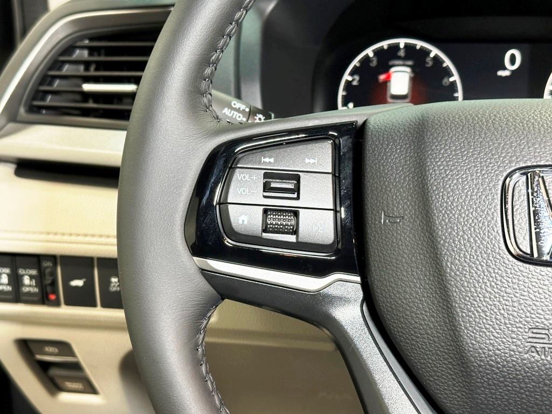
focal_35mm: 48
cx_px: 276
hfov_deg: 39.7
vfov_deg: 30.3
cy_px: 207
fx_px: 765
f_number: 1.78
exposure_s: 1/40
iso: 500
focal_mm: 6.86
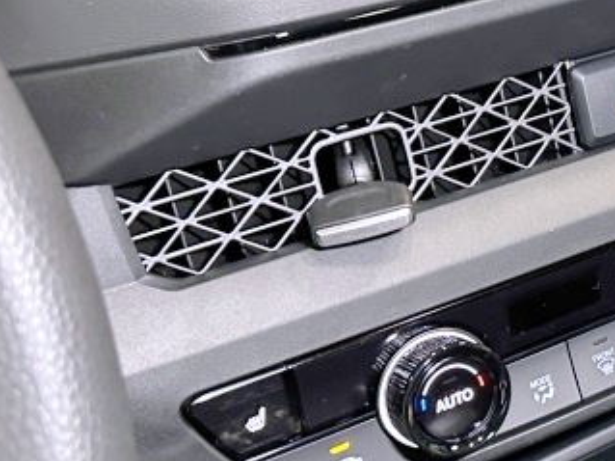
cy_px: 108
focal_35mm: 77
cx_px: 762
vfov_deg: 19.0
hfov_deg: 23.0
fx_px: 1367
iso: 1000
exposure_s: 1/40
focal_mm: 6.86
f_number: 1.78
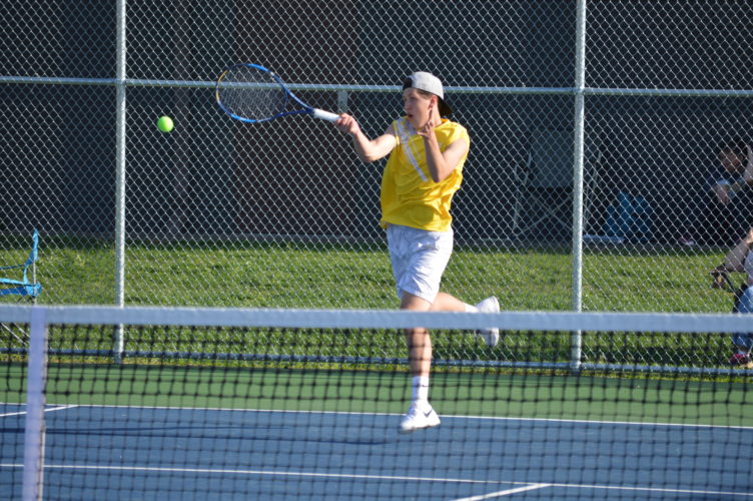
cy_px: 250
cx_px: 376
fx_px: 5486
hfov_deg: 7.9
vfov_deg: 5.2
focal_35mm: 262
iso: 400
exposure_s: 1/800
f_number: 5.3
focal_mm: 175
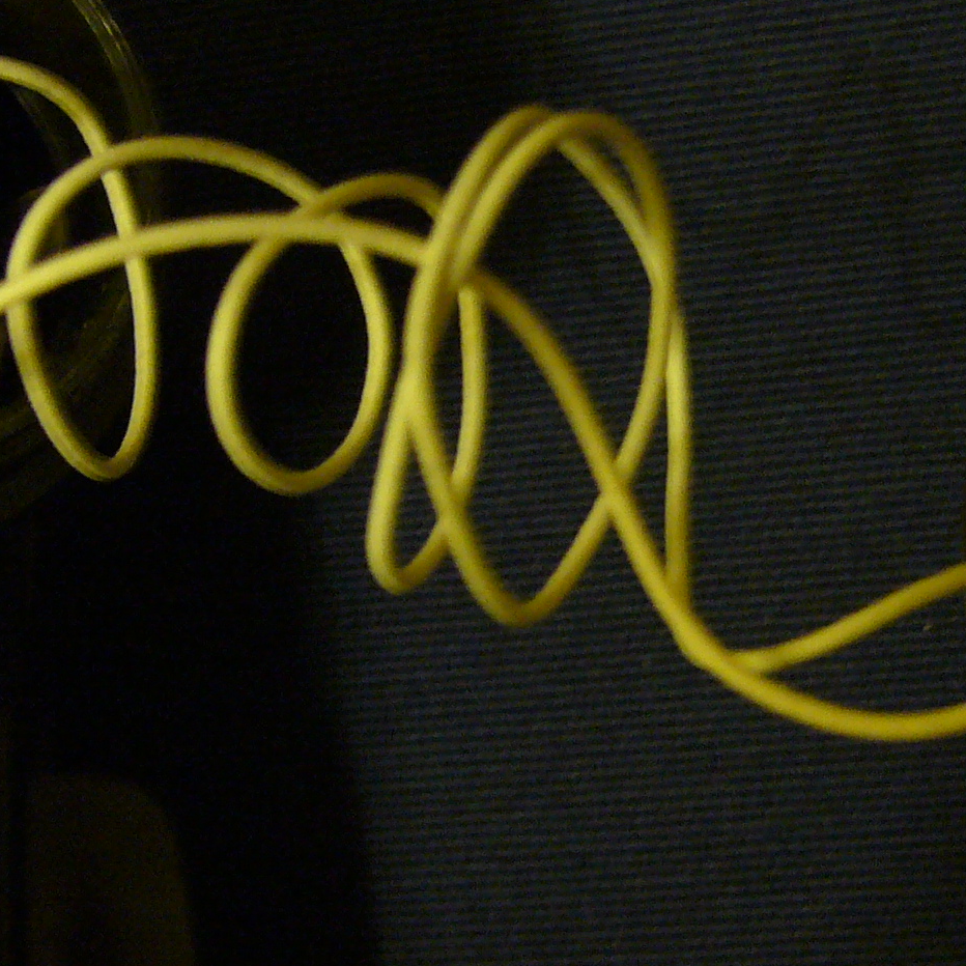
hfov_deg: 20.4
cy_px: 558
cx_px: 574
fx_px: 2684
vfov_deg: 20.4
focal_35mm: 85
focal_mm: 5.8
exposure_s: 1/8
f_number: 2.8
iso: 200
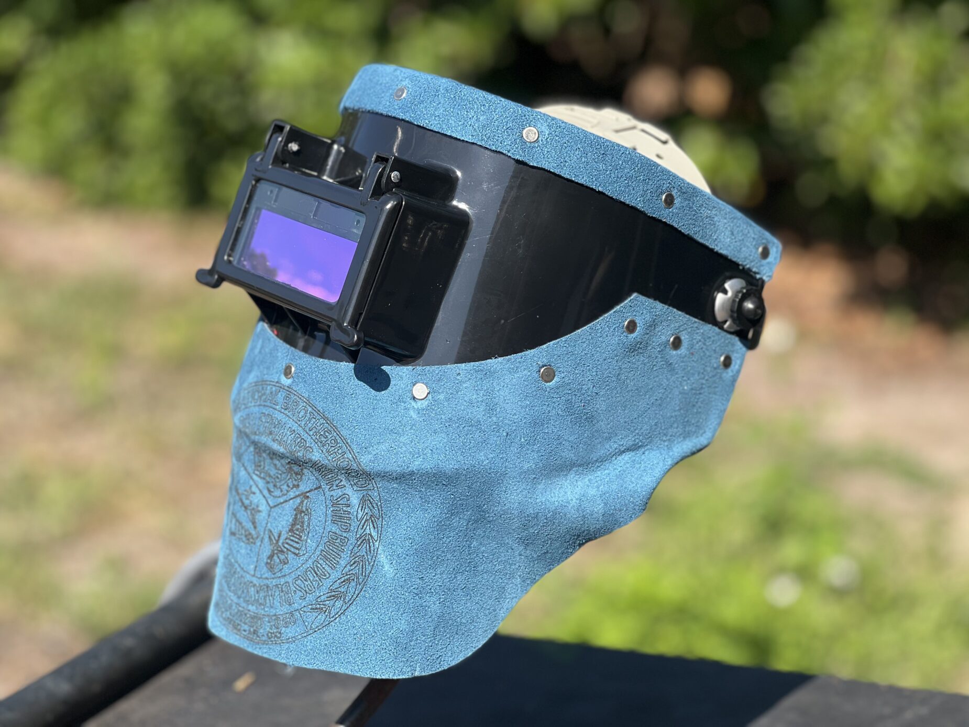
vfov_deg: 19.1
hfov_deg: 25.3
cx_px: 484
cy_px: 364
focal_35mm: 77
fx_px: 2156
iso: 32
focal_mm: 9
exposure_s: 1/382
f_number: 2.8
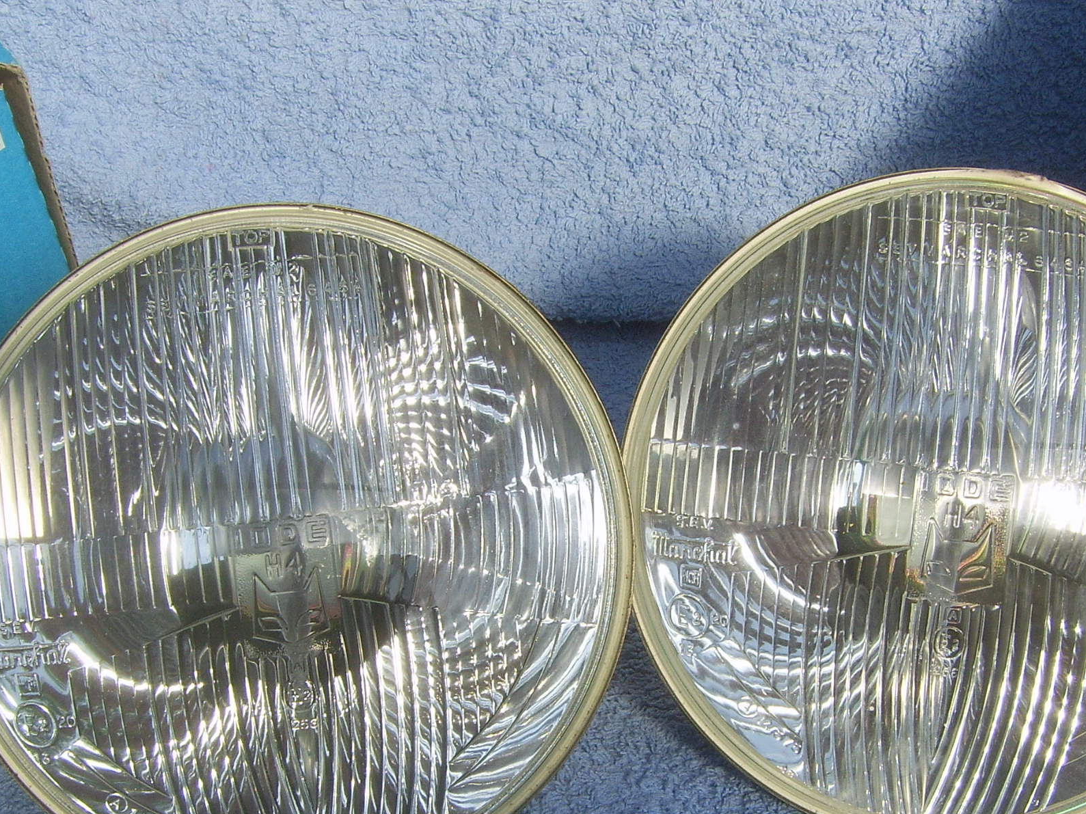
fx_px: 1945
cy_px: 539
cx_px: 633
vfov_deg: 23.5
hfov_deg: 31.1
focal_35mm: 62
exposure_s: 1/250
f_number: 6.4
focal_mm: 7.8
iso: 50
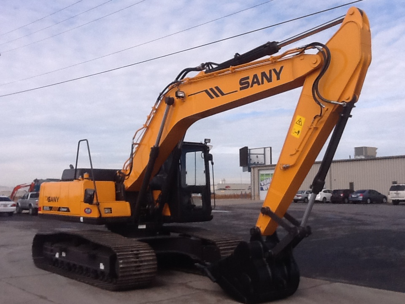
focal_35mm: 44
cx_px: 202
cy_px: 152
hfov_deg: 42.9
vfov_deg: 32.9
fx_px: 515
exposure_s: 1/1672
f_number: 2.4
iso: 40
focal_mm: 2.03
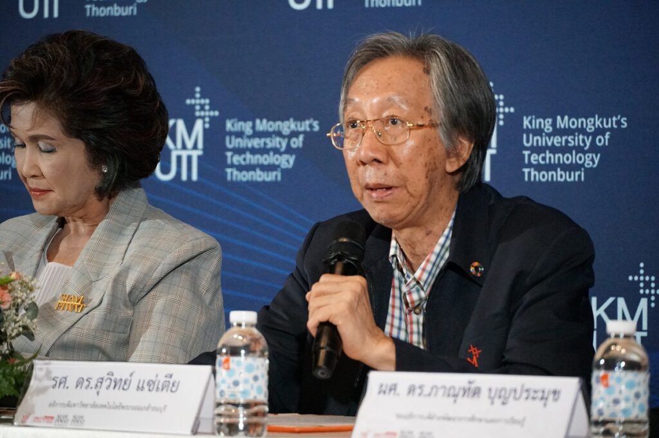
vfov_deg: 6.8
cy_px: 219
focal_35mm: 202
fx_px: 3702
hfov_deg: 10.2
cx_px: 330
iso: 6400
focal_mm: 135
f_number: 5.6
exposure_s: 1/250
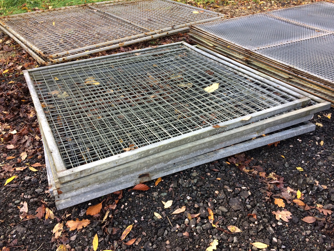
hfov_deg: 60.0
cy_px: 129
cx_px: 169
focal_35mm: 30
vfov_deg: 46.8
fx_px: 290
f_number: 2.2
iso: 32
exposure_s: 1/100
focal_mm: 4.15
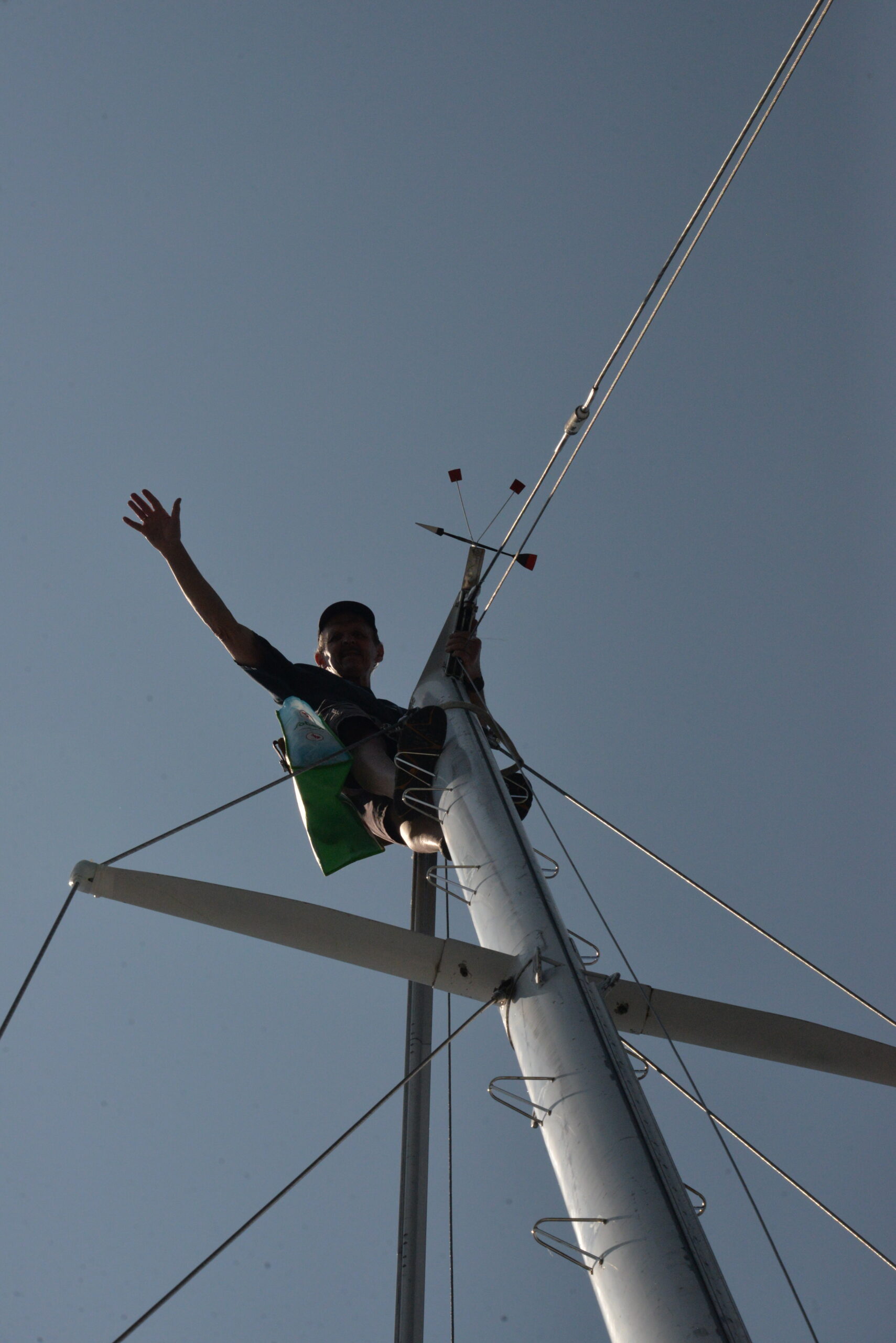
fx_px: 4550
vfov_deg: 16.8
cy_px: 672
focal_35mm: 122
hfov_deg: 11.2
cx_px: 448
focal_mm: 122
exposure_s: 1/3200
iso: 1250
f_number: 14
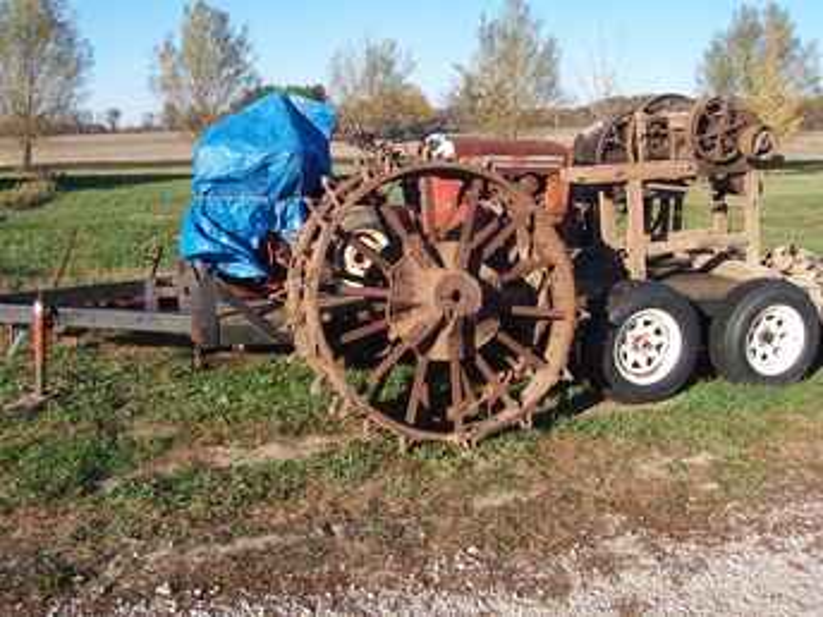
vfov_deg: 38.7
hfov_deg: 50.1
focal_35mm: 37
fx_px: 880
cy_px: 308
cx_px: 412
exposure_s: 1/350
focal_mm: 5.6
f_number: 5.6
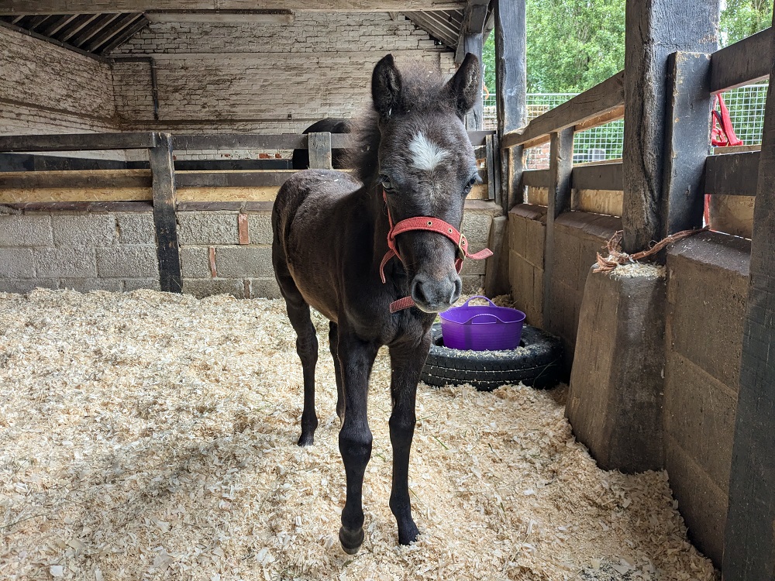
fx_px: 604
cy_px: 290
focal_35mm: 27
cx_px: 388
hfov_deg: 65.3
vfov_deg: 51.4
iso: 71
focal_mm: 4.38
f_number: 1.73
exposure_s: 1/227
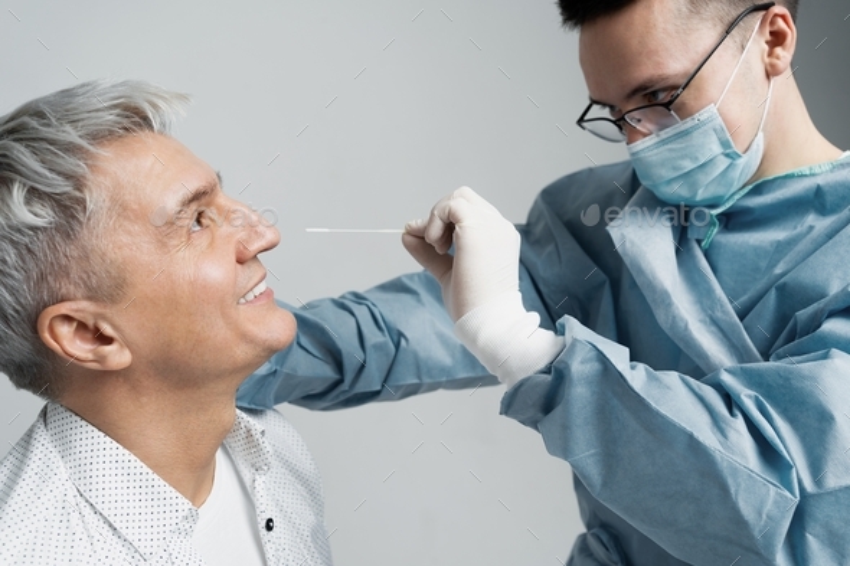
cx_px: 425
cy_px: 283
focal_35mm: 35
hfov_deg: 54.4
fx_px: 826
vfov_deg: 37.8
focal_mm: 35
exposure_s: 1/160
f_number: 4.5
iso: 100
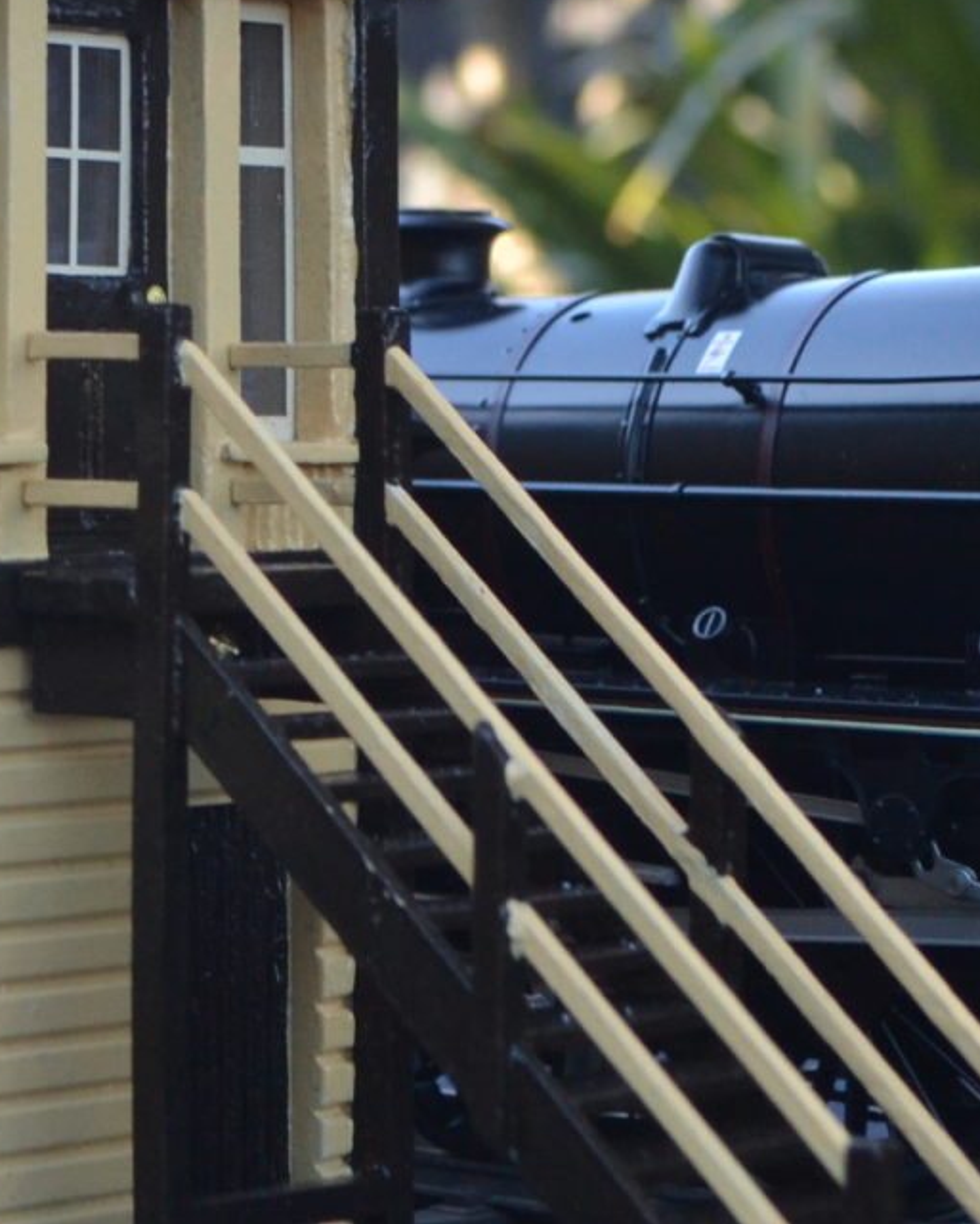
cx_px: 63
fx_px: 4893
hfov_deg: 11.4
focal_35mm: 135
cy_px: 534
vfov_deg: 14.3
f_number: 5
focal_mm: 24
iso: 400
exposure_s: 1/100
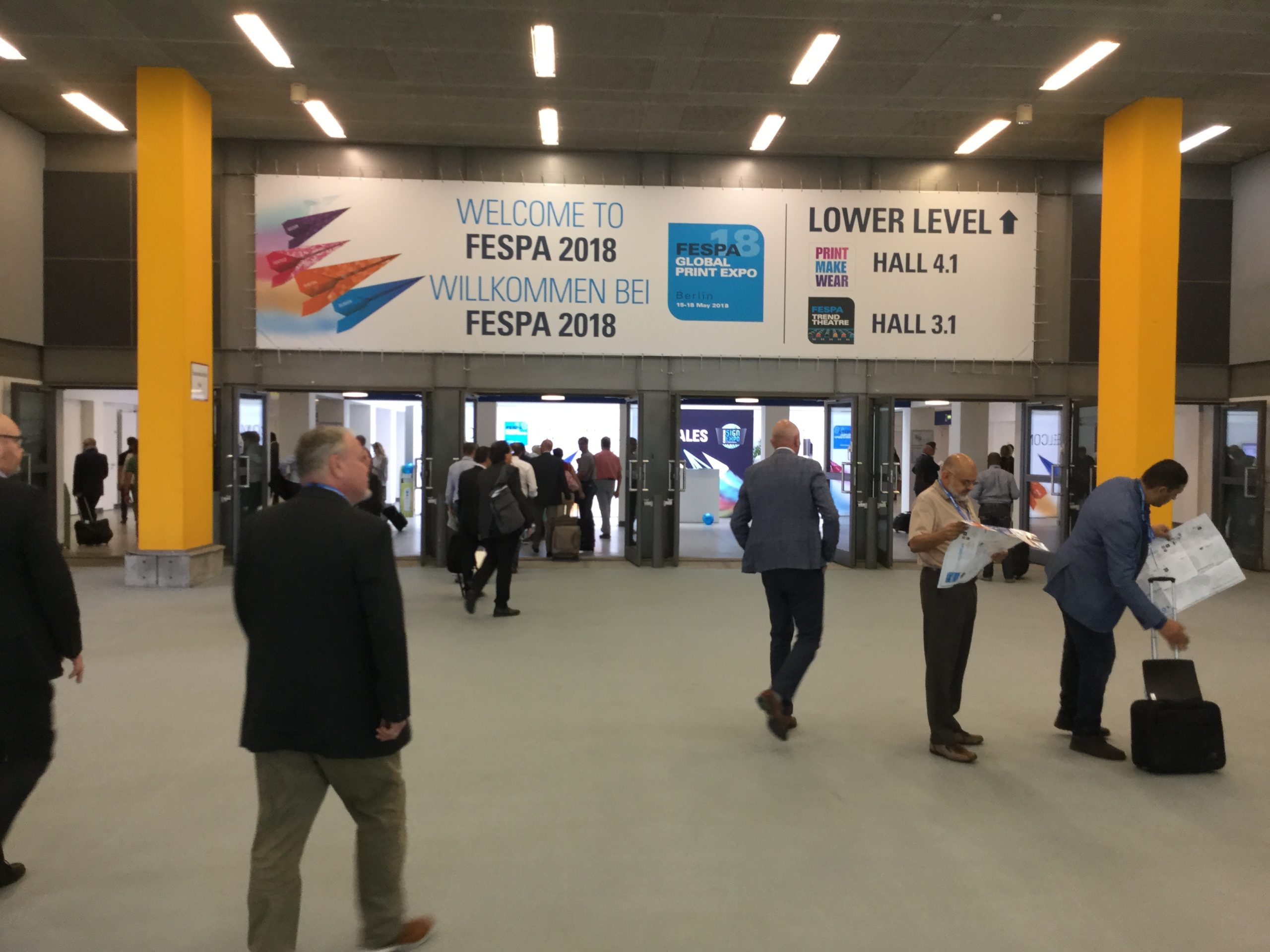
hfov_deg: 58.4
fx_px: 1137
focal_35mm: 31
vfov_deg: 45.4
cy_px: 476
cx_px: 635
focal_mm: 3.3
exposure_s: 1/33
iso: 80
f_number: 2.4
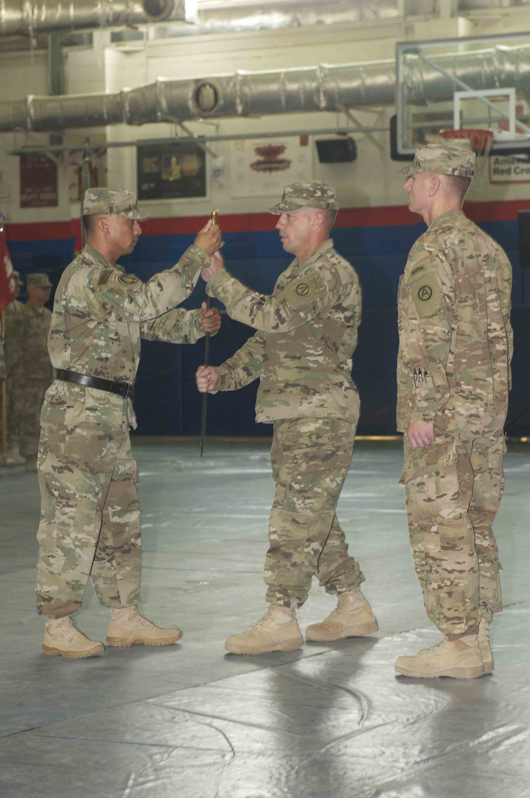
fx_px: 2325
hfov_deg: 13.0
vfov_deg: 19.5
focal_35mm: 105
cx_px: 265
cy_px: 399
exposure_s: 1/60
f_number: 4
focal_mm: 70
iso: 1000
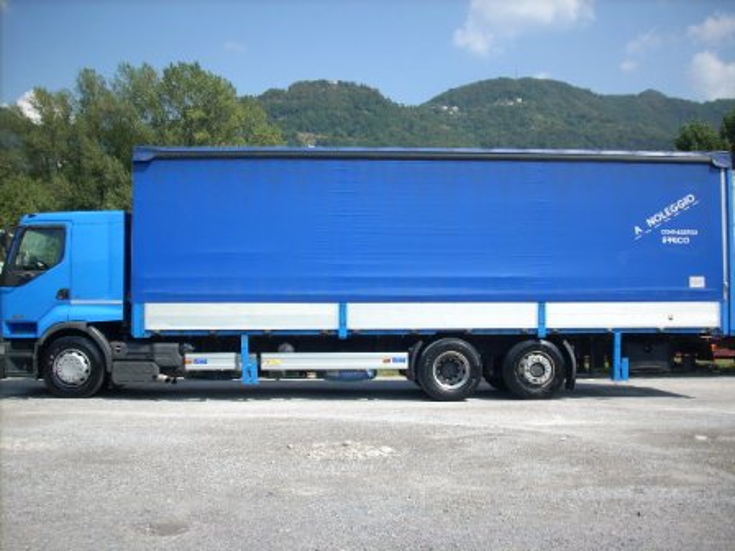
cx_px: 368
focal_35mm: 37
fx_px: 786
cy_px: 276
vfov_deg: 38.7
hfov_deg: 50.1
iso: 64
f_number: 5.6
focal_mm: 6.2
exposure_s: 1/210
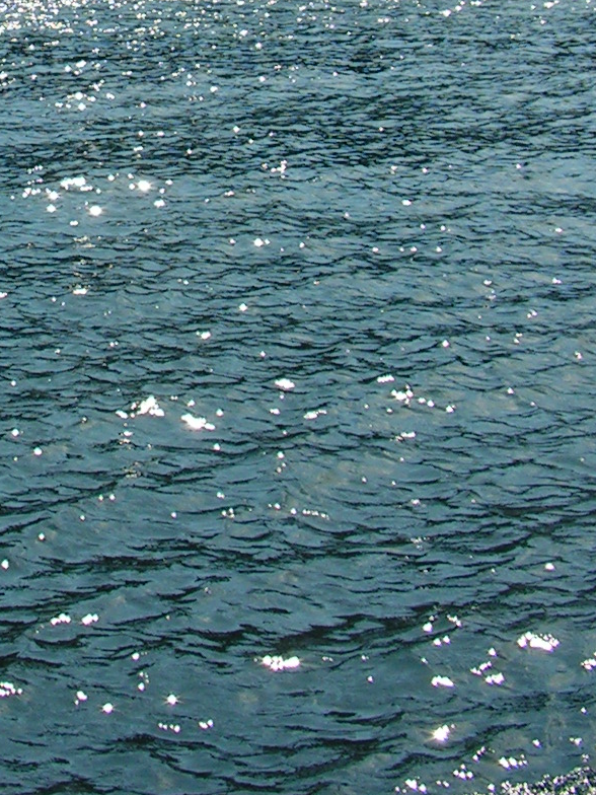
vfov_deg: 20.5
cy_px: 121
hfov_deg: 15.4
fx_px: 2158
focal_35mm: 94
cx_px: -11
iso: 100
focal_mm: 6
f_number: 3.2
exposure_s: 1/2000
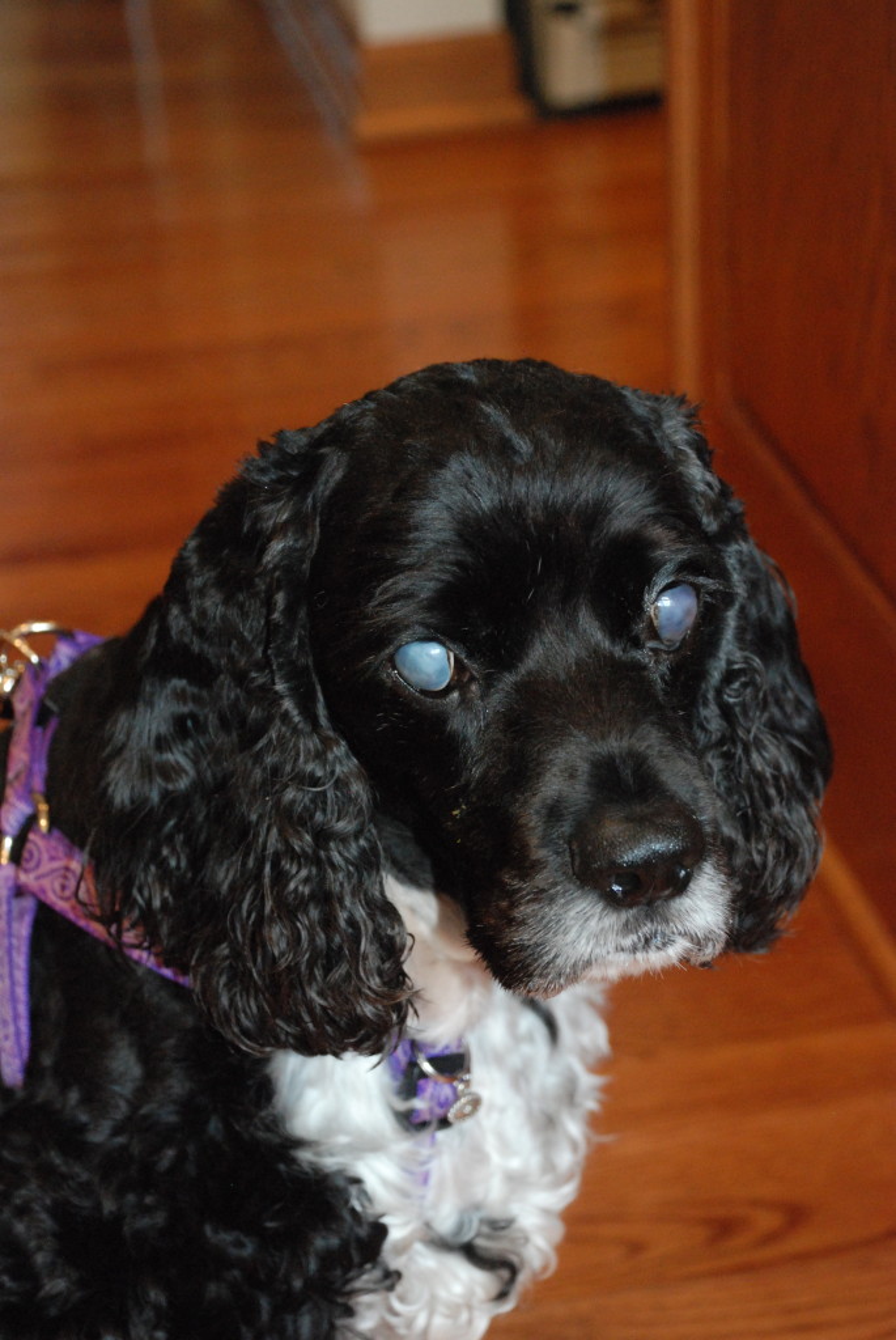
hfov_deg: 14.7
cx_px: 448
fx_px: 3464
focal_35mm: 93
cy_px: 670
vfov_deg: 21.9
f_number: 5.6
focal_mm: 62
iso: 1600
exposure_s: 1/60
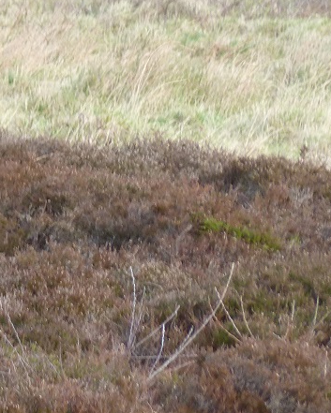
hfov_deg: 2.1
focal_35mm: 738
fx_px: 9034
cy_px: 208
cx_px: -129
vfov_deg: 2.6
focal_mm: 45.7
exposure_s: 1/60
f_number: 4.8
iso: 100
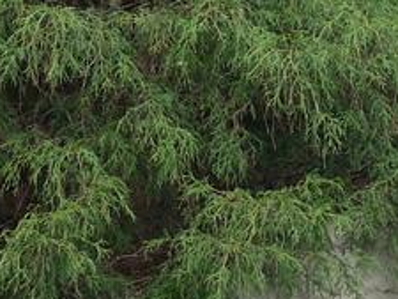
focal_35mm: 182
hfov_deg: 10.7
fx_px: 2094
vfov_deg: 8.0
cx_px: -90
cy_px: -143
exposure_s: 1/640
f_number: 1.7
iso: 100
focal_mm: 20
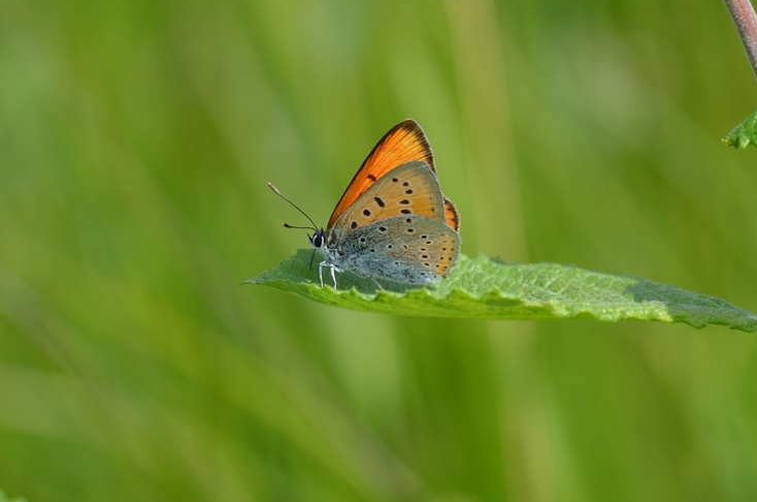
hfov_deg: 9.4
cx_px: 396
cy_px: 214
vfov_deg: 6.2
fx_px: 4610
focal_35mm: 220
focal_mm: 105
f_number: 8
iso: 100
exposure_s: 1/250
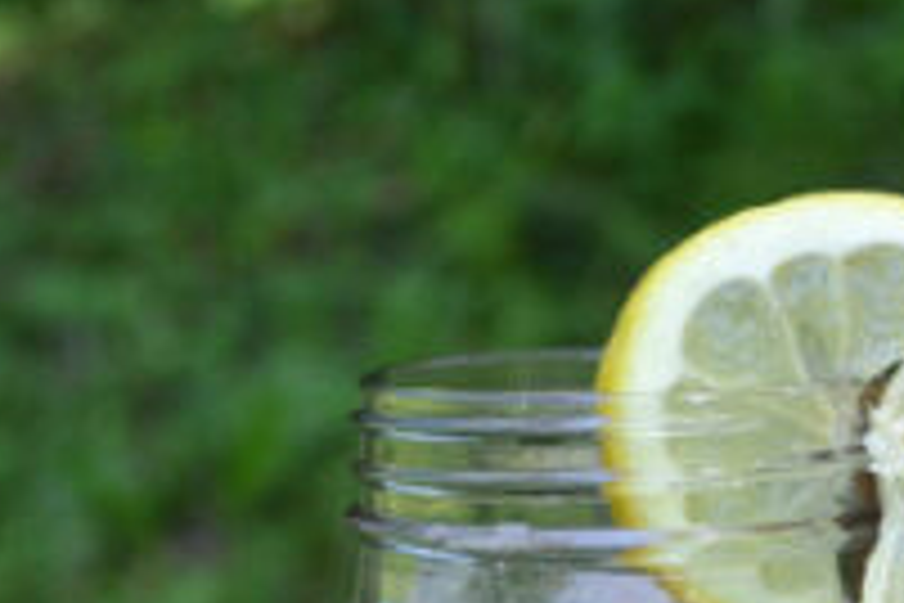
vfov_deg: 6.5
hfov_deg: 9.8
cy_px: 614
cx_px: 756
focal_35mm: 210
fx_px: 5273
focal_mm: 44
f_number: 5.6
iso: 250
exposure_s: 1/125
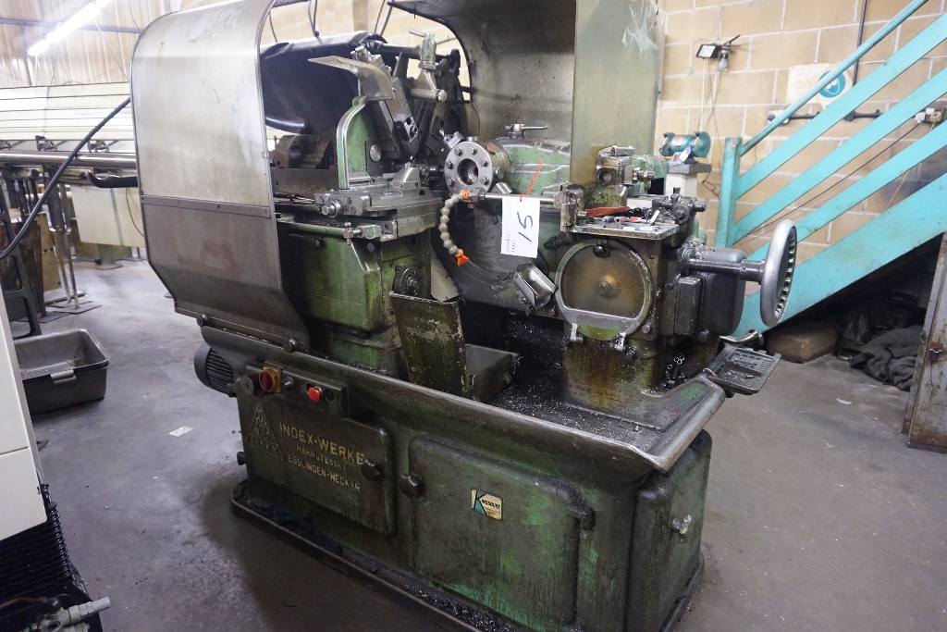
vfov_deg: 53.1
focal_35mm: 24
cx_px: 474
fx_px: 631
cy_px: 316
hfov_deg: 73.7
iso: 3200
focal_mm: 16
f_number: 3.5
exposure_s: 1/60
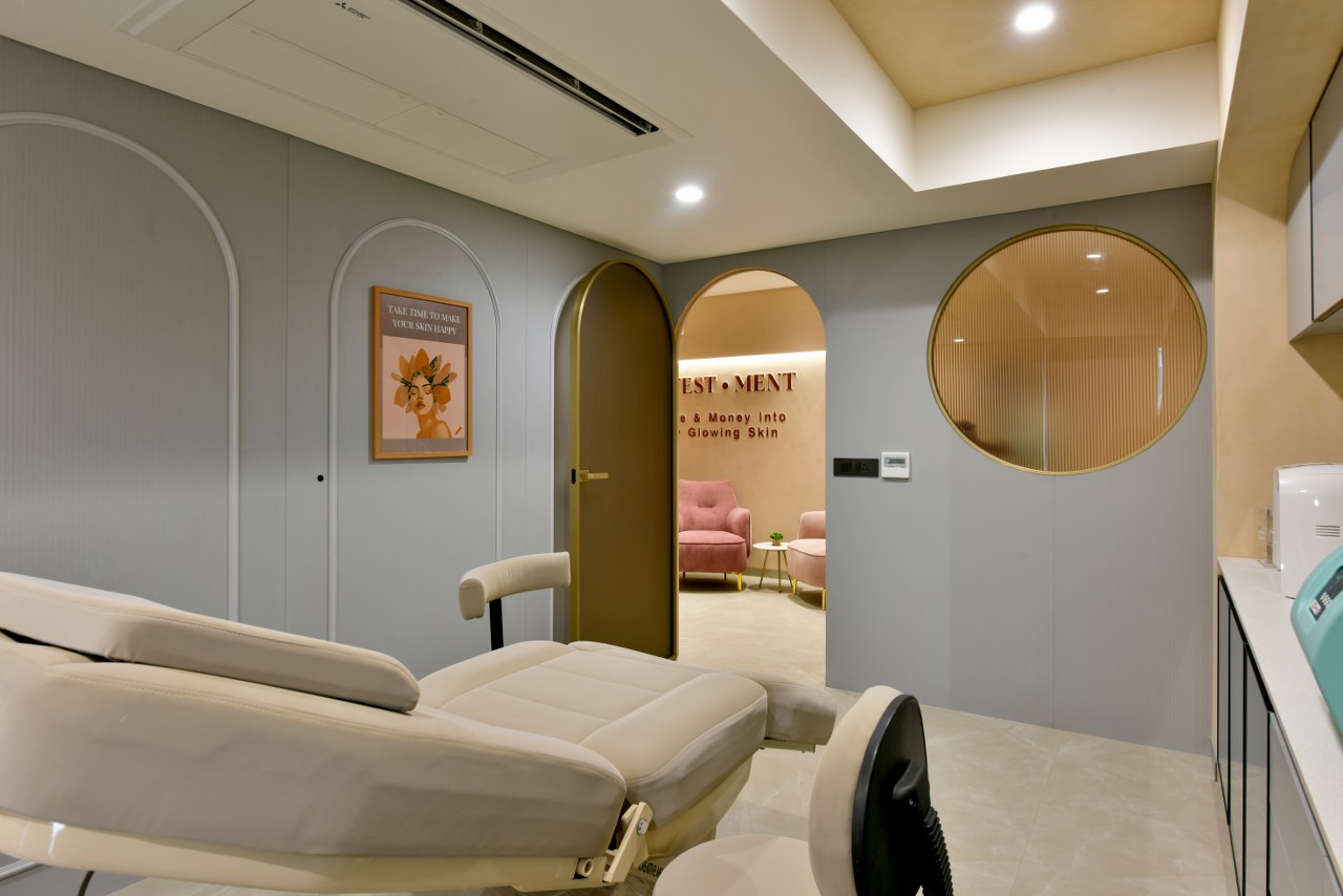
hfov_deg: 86.9
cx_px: 672
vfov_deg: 64.6
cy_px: 448
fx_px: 709
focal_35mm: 19
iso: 200
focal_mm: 19
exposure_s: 1/3
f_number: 13
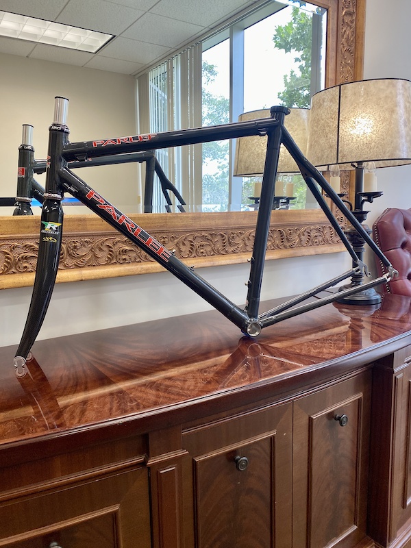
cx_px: 206
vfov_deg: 67.3
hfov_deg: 53.1
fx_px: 412
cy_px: 274
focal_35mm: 26
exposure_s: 1/120
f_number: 1.8
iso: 125
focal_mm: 4.25
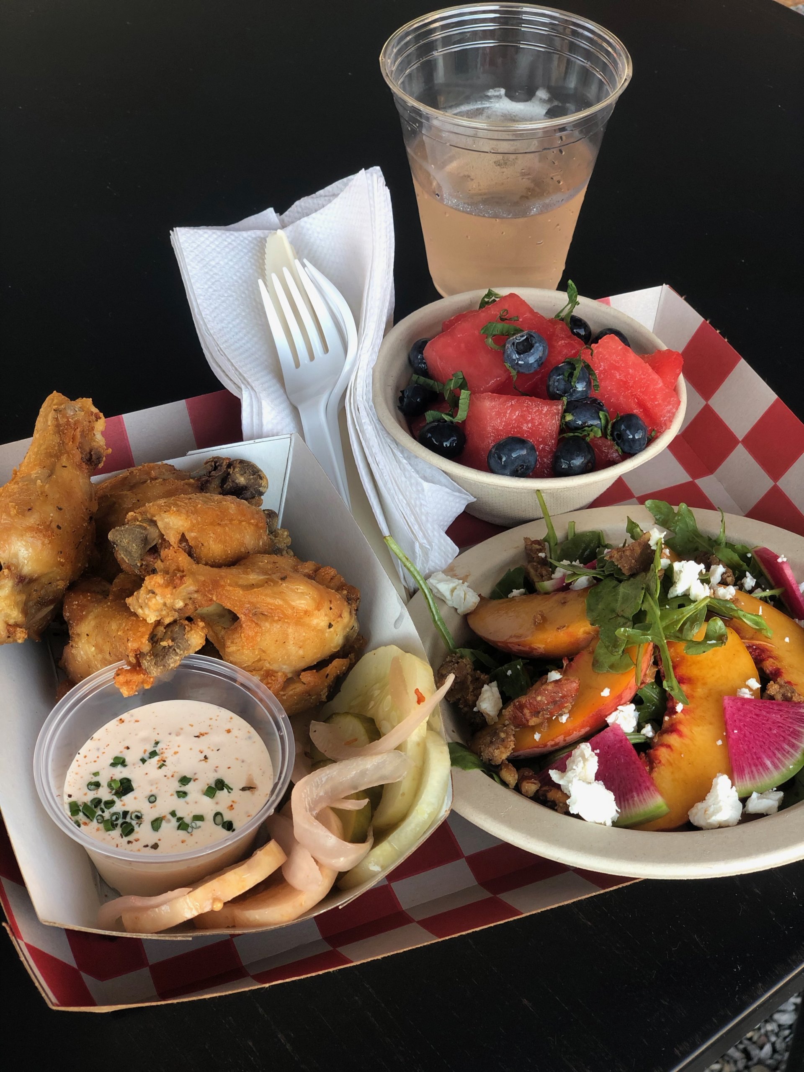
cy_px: 536
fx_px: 1610
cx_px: 402
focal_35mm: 52
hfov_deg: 28.0
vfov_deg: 36.8
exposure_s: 1/60
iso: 25
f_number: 2.4
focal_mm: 6
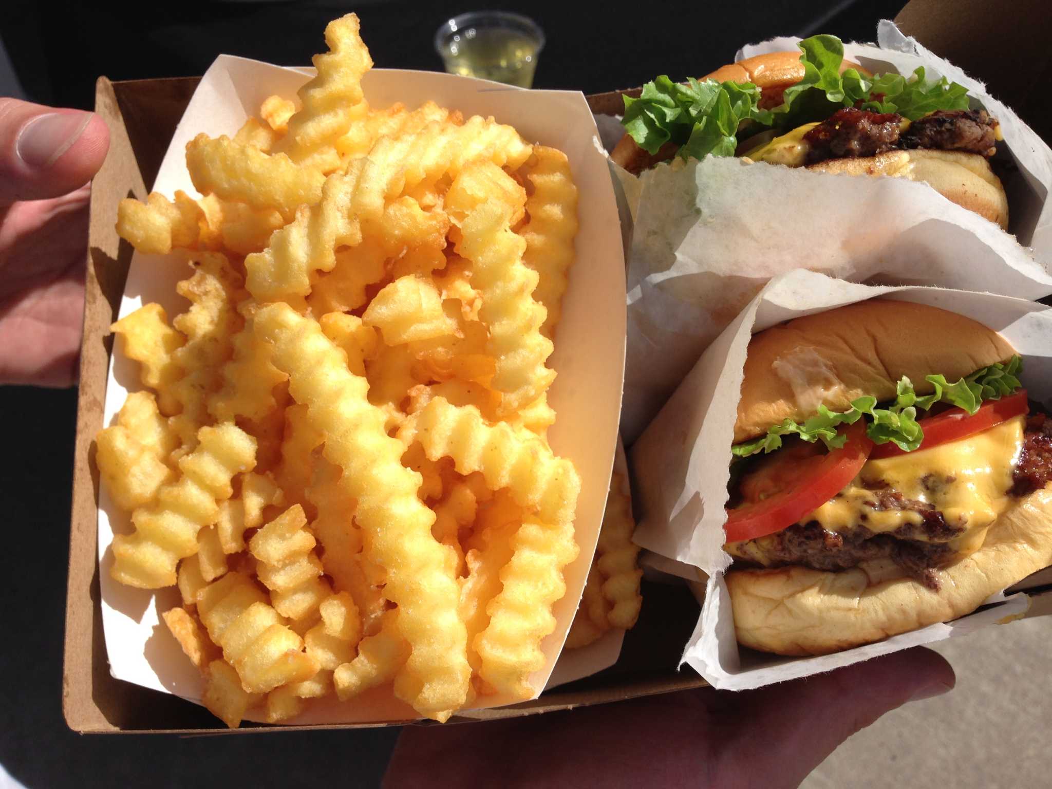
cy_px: 394
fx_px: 1003
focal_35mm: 33
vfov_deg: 42.9
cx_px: 526
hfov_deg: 55.4
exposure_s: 1/2169
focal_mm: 4.12
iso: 50
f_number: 2.4
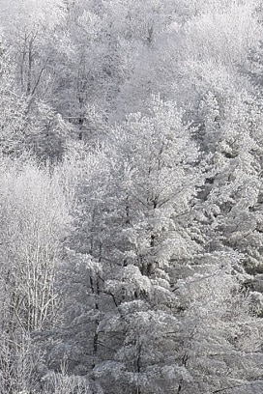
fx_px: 4931
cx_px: 227
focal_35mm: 450
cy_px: 348
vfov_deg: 4.6
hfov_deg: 3.1
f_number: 10
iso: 250
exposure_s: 1/400
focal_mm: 72
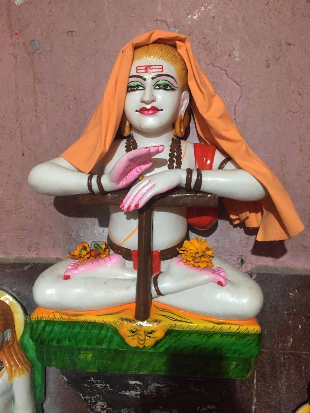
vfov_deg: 61.7
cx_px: 155
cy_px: 206
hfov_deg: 48.2
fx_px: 346
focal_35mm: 29
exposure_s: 1/25
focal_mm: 4.15
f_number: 2.2
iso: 250
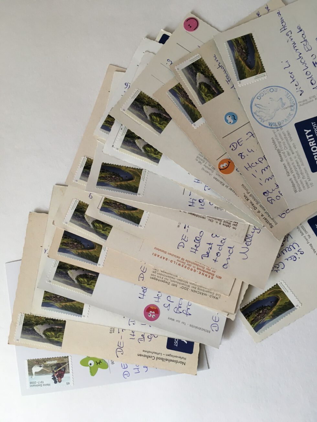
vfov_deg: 61.7
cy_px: 211
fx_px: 354
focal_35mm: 29
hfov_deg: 48.2
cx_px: 158
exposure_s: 1/33
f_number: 2.2
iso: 40
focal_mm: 4.15
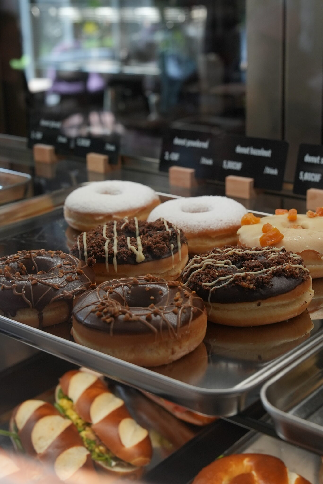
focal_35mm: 57
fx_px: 766
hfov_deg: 23.8
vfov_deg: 35.0
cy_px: 242
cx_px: 162
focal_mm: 38
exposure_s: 1/250
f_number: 6.3
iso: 1000
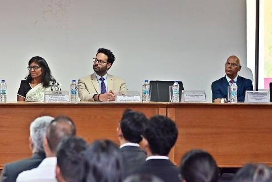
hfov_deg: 13.8
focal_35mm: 148
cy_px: 156
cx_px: 43
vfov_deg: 9.3
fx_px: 1120
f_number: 3.2
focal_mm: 70
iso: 2500
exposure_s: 1/200
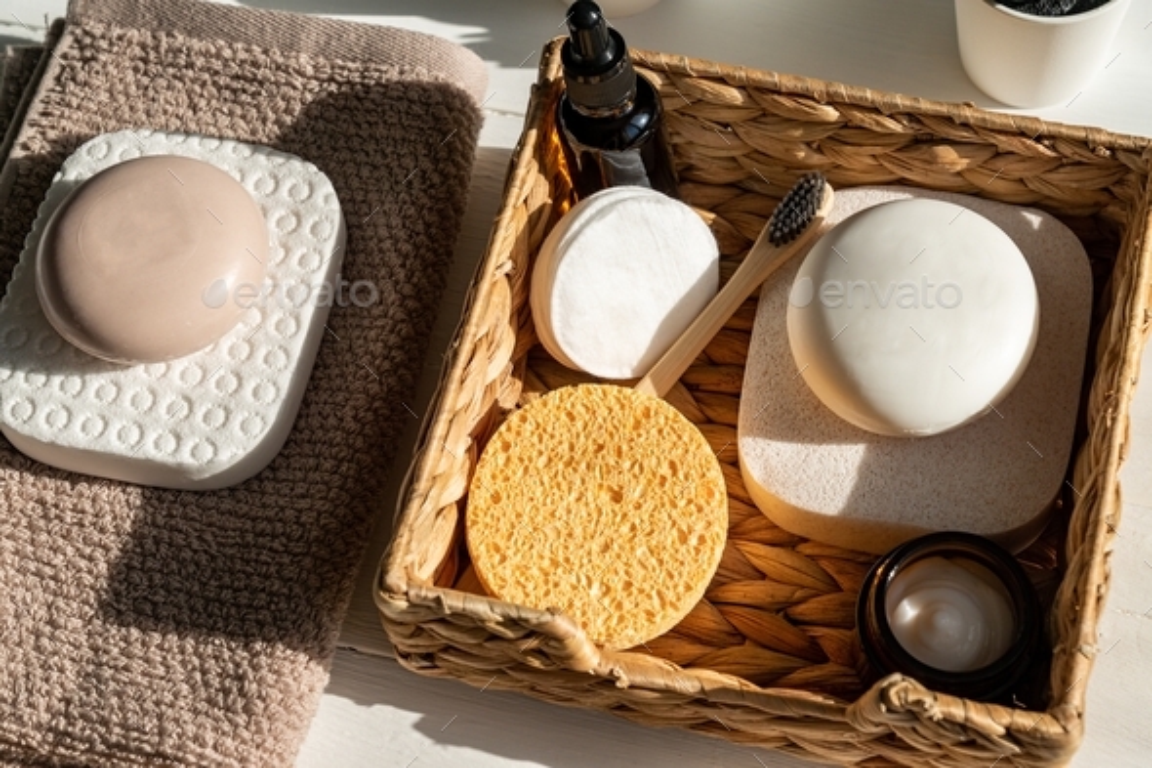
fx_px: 2399
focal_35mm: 75
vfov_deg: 18.2
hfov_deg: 27.0
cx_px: 576
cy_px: 384
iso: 100
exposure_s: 1/500
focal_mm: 50
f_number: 5.6
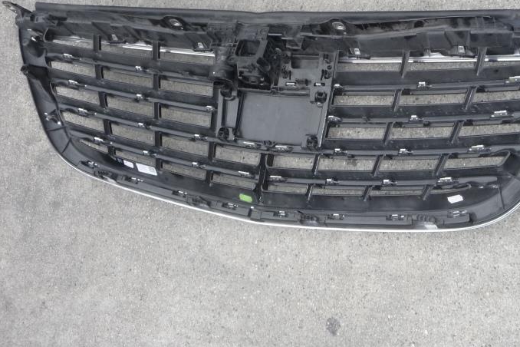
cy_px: 127
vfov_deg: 30.4
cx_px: 367
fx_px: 636
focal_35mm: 44
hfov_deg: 43.5
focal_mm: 4.7
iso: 100
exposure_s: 1/320
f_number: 3.3
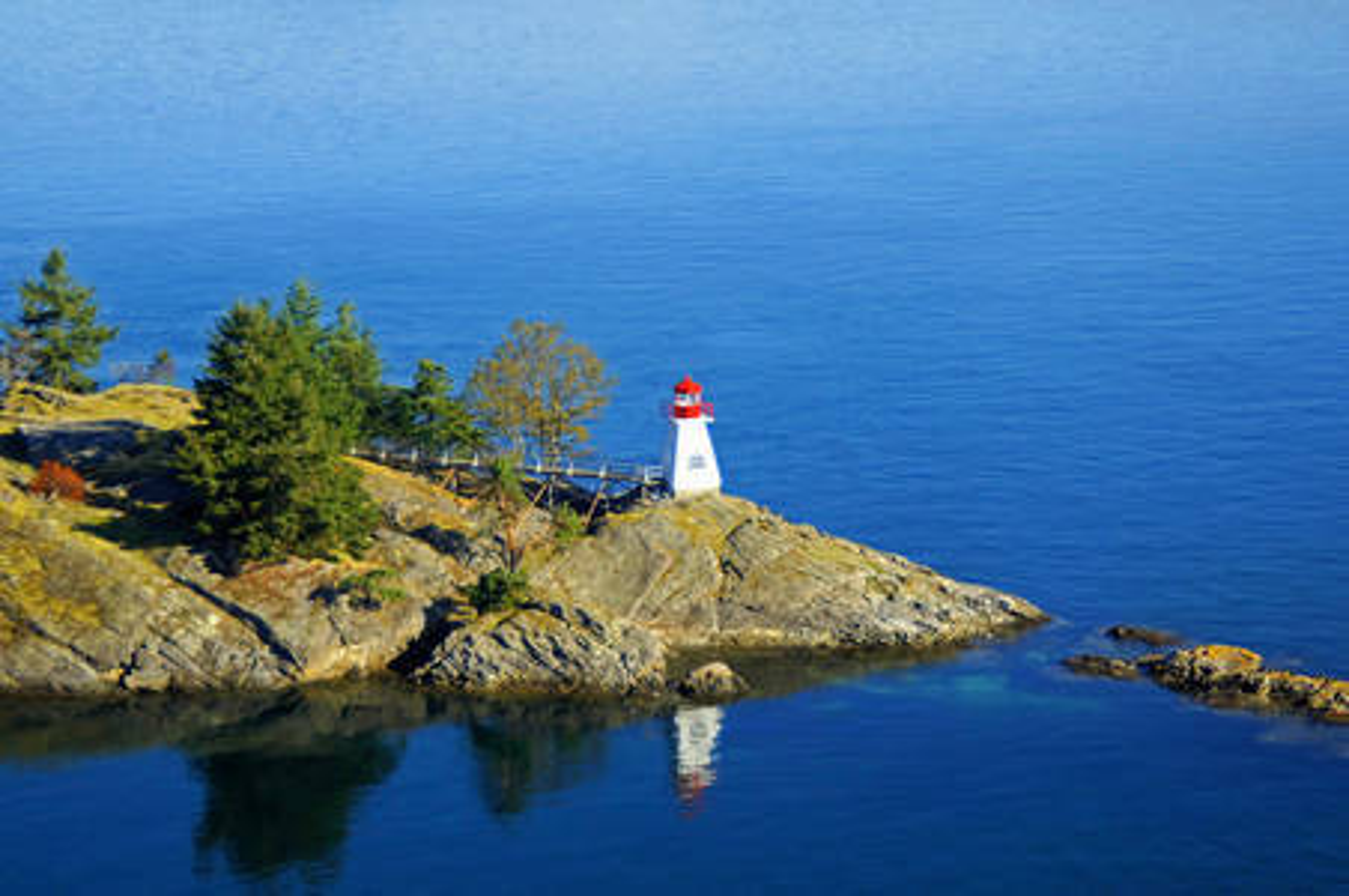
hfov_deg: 23.4
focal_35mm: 87
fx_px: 3255
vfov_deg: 15.7
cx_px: 674
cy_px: 448
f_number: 5.3
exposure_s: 1/1000
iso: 400
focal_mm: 58
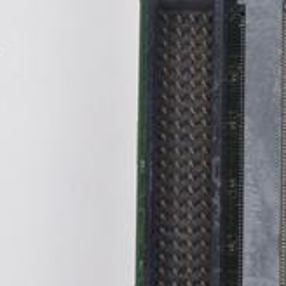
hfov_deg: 7.6
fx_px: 2094
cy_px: 237
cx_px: 464
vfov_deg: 7.8
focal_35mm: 224
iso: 200
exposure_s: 1/200
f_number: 13
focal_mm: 48
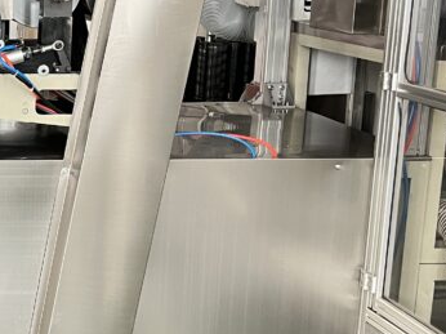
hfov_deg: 22.5
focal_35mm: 77
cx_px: -144
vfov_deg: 19.1
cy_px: 119
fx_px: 991
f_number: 1.5
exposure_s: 1/60
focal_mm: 5.7
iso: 200
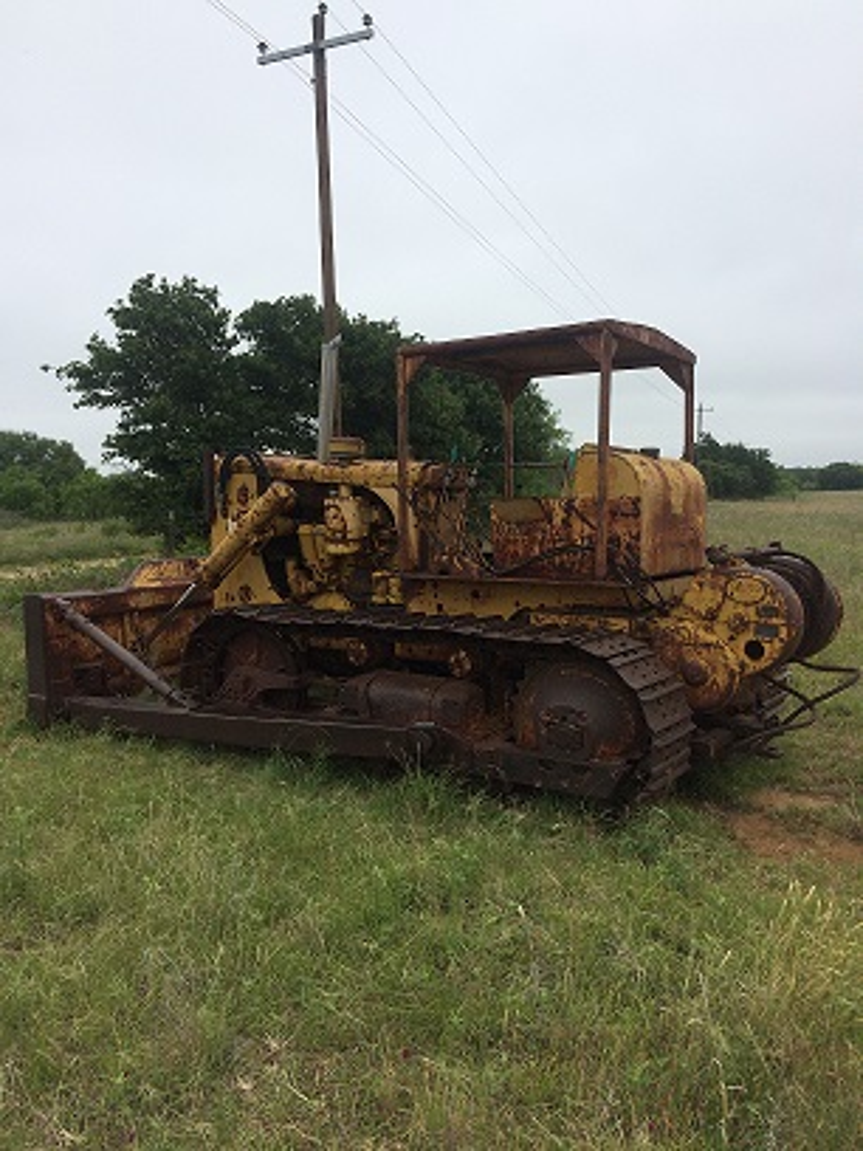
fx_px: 964
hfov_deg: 48.2
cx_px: 432
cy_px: 576
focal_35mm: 29
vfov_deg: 61.7
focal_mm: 4.15
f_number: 2.2
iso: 32
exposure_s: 1/838
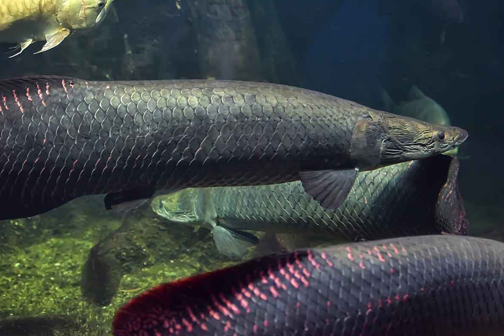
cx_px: 273
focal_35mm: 77
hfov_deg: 26.3
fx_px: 1078
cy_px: 174
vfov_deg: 17.7
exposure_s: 1/200
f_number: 2.8
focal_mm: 70
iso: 1600
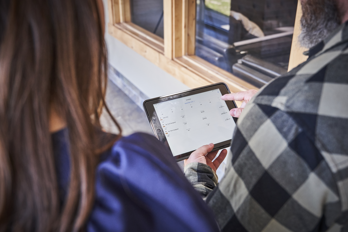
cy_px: 116
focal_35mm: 36
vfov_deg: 36.9
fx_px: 348
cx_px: 174
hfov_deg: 53.1
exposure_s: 1/320
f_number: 3.2
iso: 500
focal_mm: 24
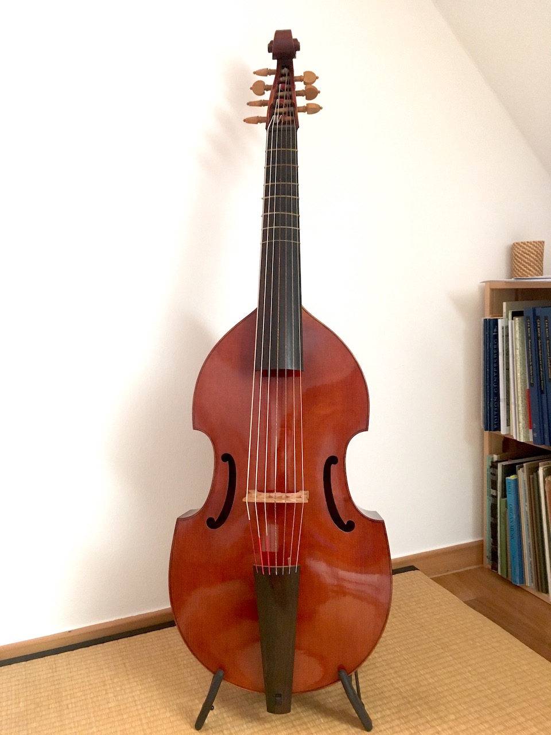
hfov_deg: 48.2
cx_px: 276
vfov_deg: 61.7
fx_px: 615
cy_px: 368
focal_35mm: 29
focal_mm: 4.15
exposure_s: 1/33
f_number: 2.2
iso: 160
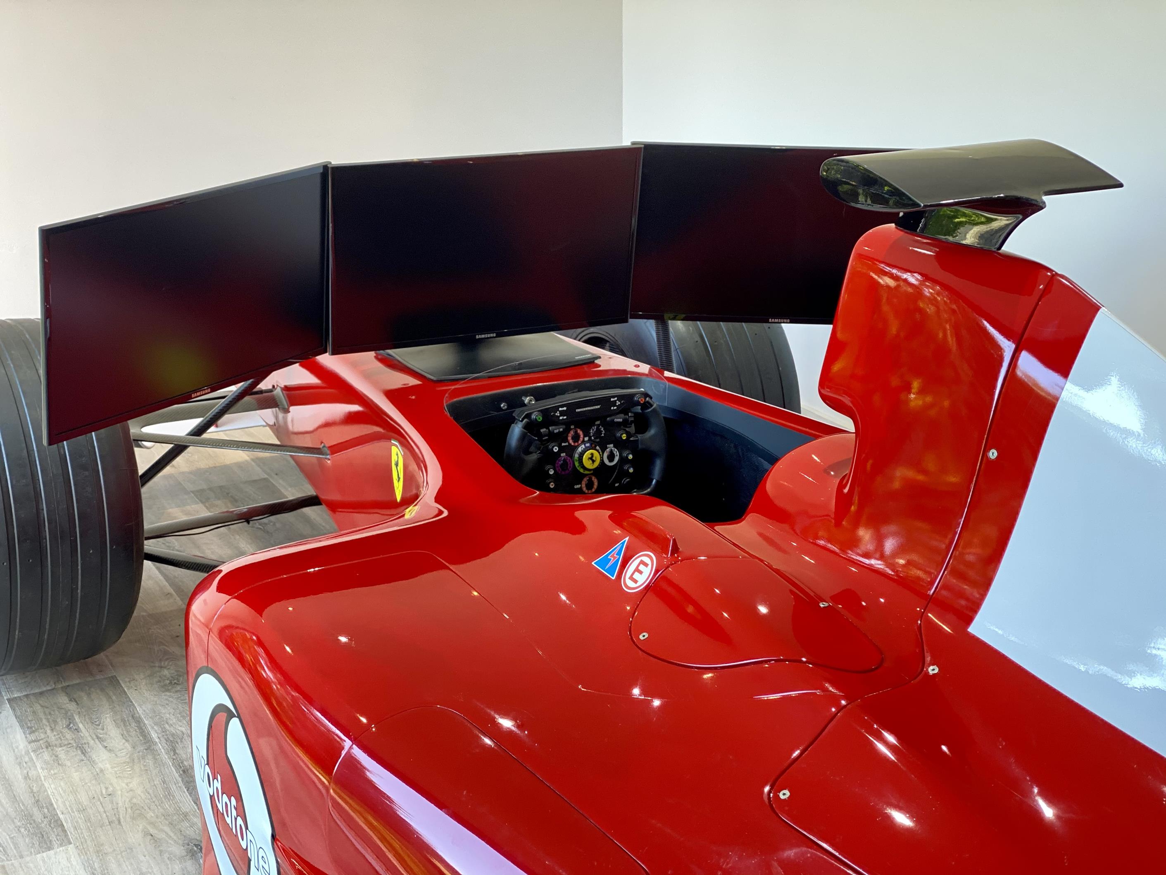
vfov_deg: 28.0
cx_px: 583
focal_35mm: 52
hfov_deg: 36.8
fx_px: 1751
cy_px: 438
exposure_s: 1/50
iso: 125
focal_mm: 6
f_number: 2
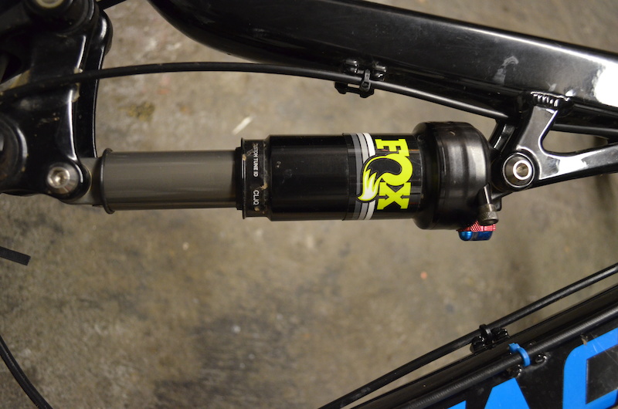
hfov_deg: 57.3
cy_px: 204
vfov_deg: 39.8
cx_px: 309
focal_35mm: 33
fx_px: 565
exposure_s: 1/30
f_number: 3.8
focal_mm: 22
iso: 2500
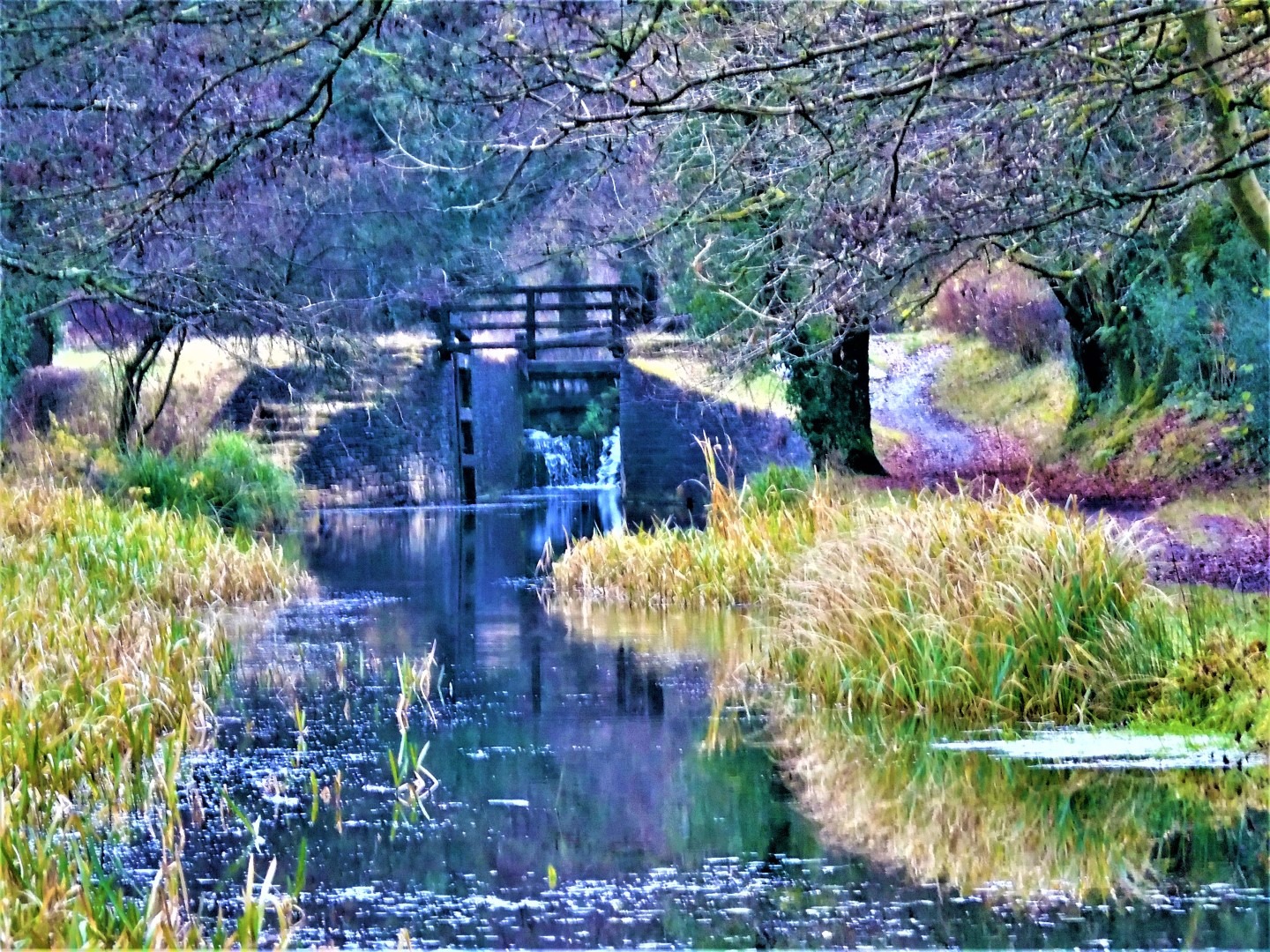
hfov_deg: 8.1
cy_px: 476
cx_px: 635
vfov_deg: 6.1
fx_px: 8915
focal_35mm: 243
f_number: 4.8
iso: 800
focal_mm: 43
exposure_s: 1/50
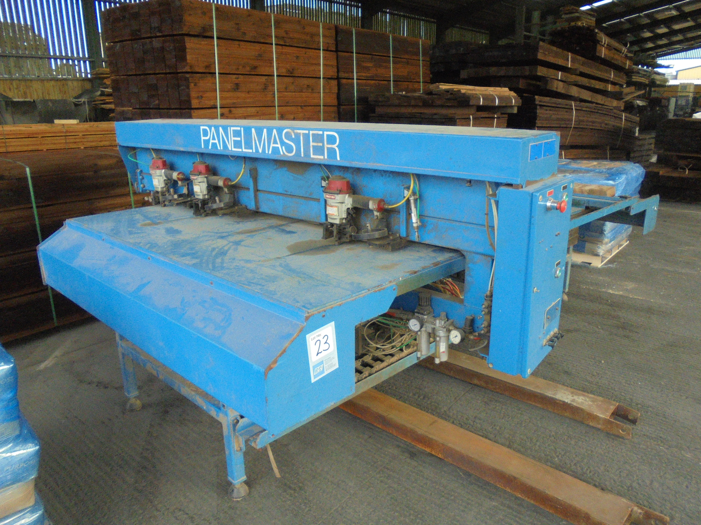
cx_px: 350
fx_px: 527
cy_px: 262
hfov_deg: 67.3
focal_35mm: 26
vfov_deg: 53.1
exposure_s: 1/250
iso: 500
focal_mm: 4.6
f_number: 3.5
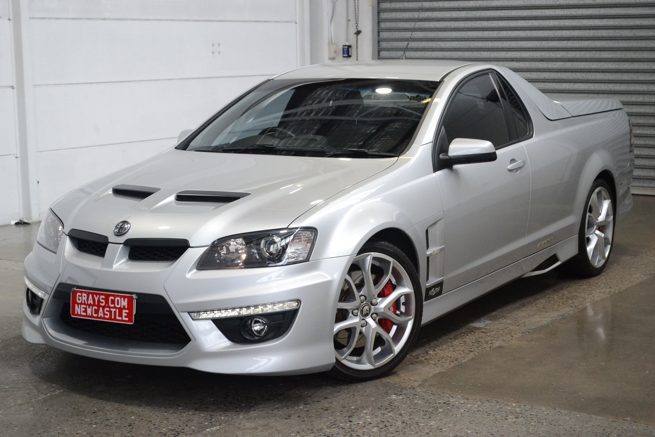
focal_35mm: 66
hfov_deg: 30.5
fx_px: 1201
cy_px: 218
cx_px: 328
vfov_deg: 20.6
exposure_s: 1/320
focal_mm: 44
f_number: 5.3
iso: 1600
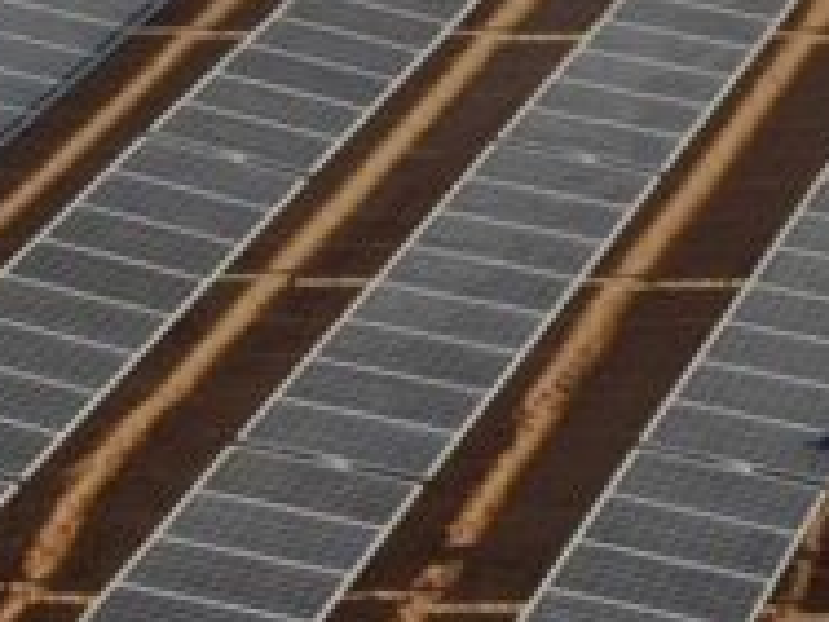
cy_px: -809
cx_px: 2183
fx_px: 4574
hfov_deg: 9.0
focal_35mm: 191
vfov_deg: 7.3
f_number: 2.8
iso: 100
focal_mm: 4.5
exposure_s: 1/574
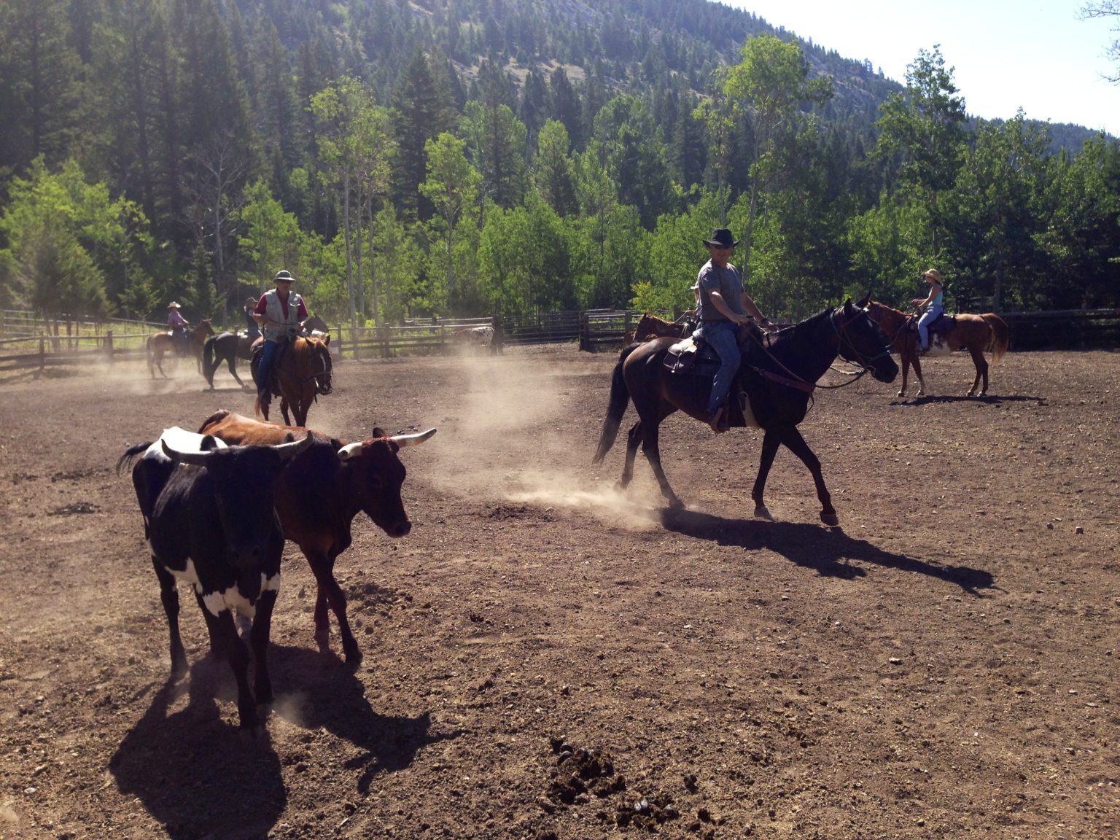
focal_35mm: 33
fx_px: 1068
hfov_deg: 55.4
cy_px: 420
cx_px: 560
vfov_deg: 42.9
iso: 50
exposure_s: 1/809
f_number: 2.4
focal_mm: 4.13
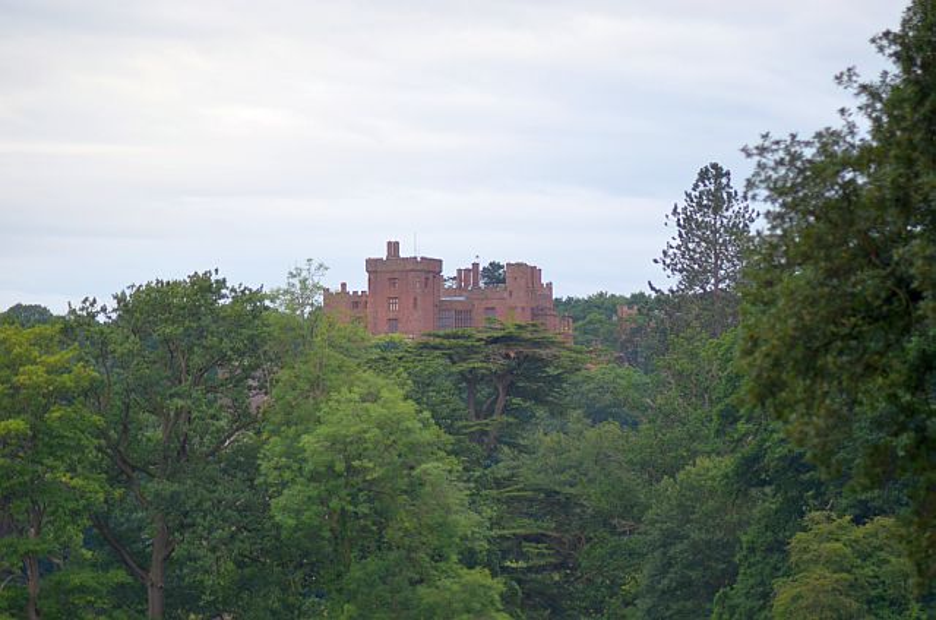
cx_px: 468
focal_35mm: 255
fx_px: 6617
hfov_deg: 8.1
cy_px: 310
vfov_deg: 5.4
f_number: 4.5
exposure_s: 1/125
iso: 220
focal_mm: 170
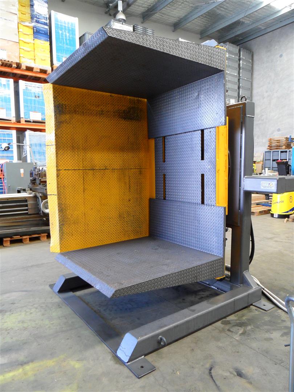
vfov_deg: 71.6
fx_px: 272
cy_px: 196
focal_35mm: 24
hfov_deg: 56.8
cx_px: 147
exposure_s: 1/30
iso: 160
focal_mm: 3.9
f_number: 3.2
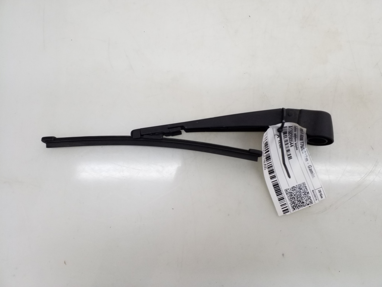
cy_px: 144
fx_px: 298
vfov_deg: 51.4
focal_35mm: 27
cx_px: 191
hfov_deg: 65.3
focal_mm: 3.6
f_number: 1.9
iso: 100
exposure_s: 1/50
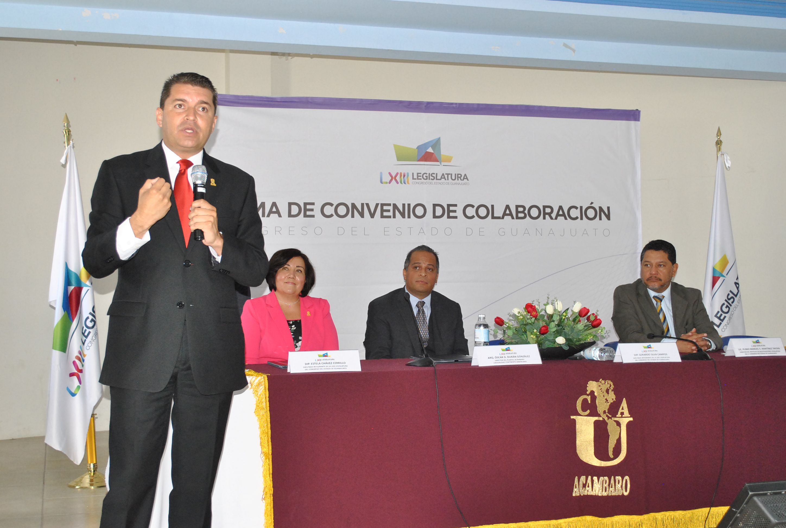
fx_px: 1116
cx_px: 393
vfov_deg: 26.6
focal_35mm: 51
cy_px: 264
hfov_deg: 38.8
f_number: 5.6
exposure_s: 1/60
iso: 800
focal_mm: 34
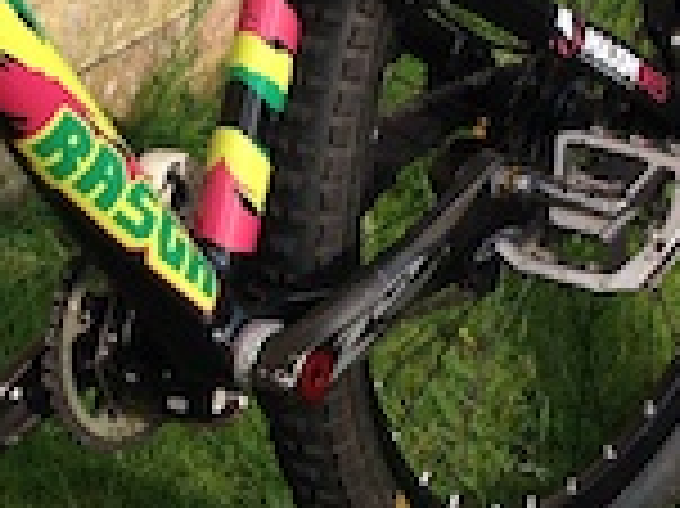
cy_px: 292
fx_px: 3435
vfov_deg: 8.5
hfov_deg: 11.3
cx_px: 99
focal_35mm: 175
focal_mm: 4.12
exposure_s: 1/874
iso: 50
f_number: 2.4
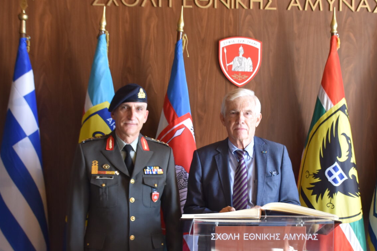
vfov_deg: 16.8
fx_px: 848
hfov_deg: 25.0
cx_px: 234
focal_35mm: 81
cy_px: 170
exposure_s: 1/60
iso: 560
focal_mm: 30
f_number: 4
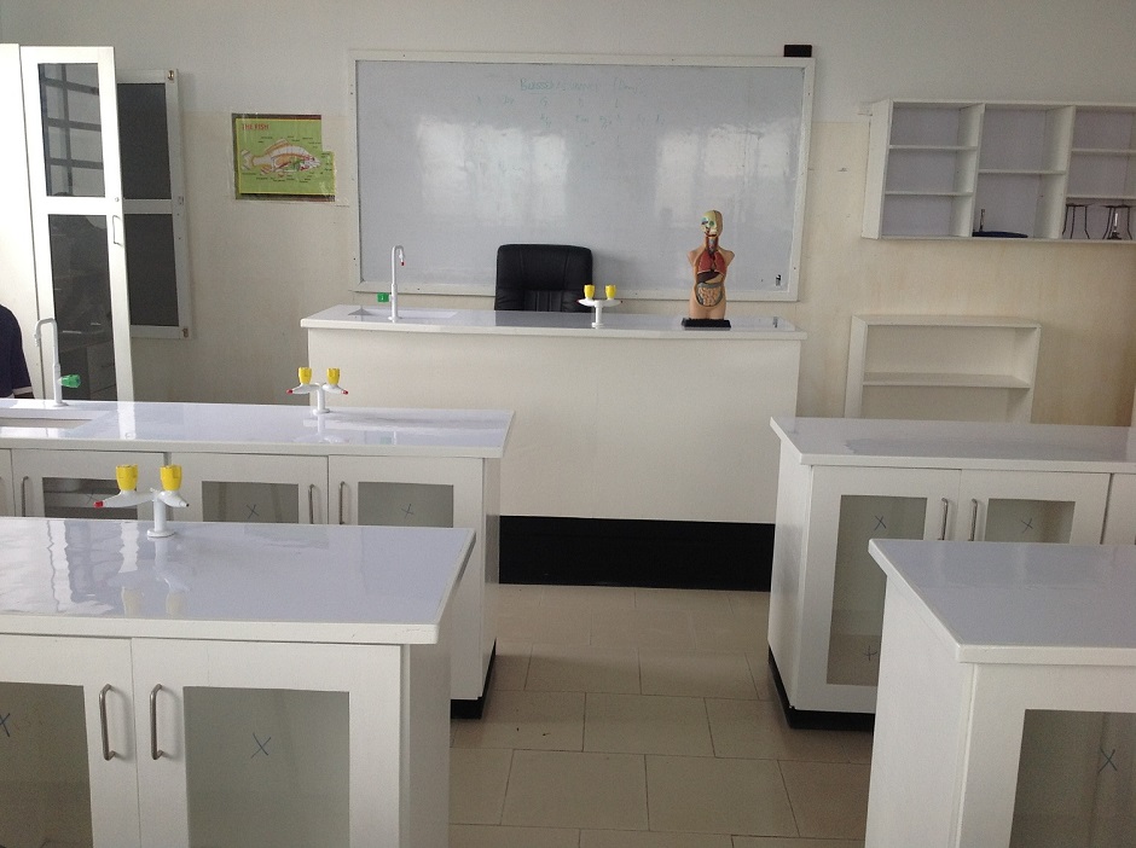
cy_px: 424
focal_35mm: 35
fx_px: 1147
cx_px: 568
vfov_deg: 40.6
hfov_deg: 52.7
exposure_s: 1/120
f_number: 2.4
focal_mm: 4.28
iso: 100
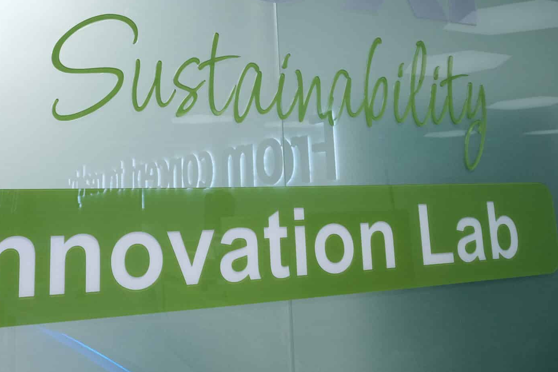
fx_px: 682
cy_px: 63
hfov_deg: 44.1
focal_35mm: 44
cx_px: 206
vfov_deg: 29.7
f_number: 5.6
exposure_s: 1/60
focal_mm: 16
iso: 2000
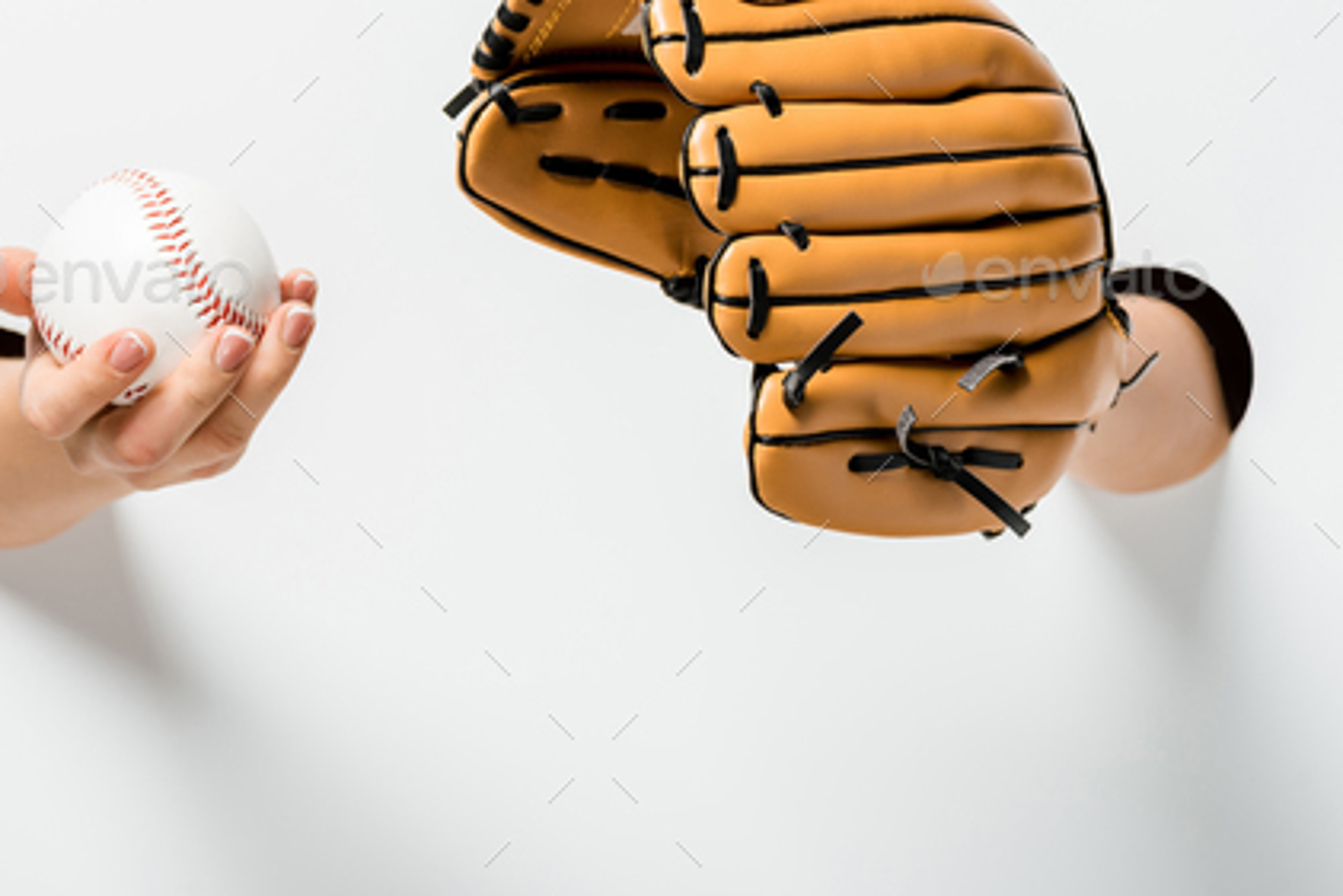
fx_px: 5485
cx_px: 577
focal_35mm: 147
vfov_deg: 9.3
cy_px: 427
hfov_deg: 14.0
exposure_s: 1/200
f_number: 9
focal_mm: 105
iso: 100
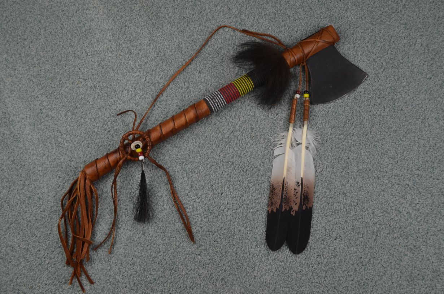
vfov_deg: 29.7
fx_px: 554
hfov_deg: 43.7
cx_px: 222
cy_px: 147
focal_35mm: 45
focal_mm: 30
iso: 400
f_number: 7.1
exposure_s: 1/60
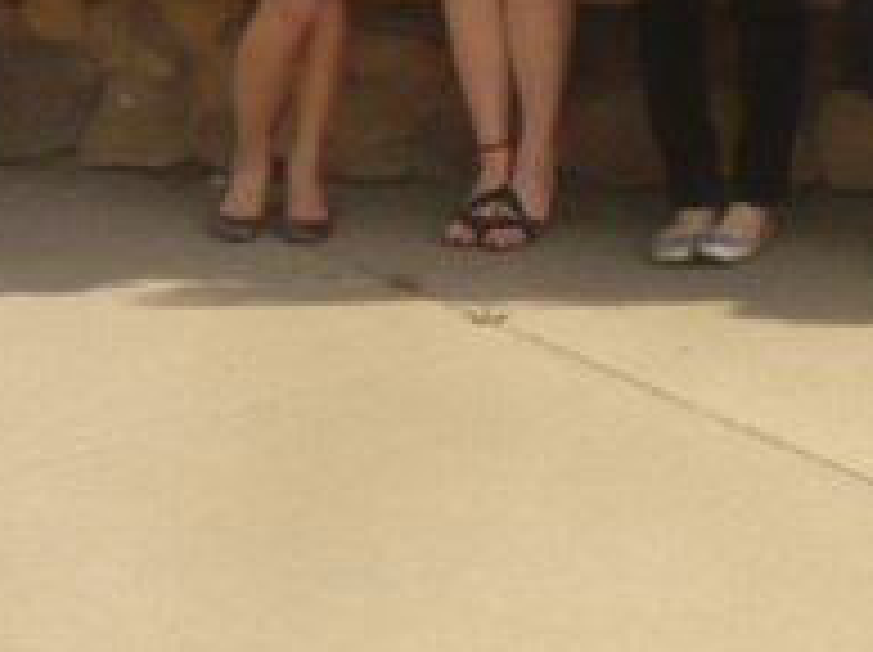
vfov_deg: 12.0
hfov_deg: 15.4
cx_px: 1264
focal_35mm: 119
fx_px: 2997
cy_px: -265
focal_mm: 5.8
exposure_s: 1/1000
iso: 100
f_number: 2.8
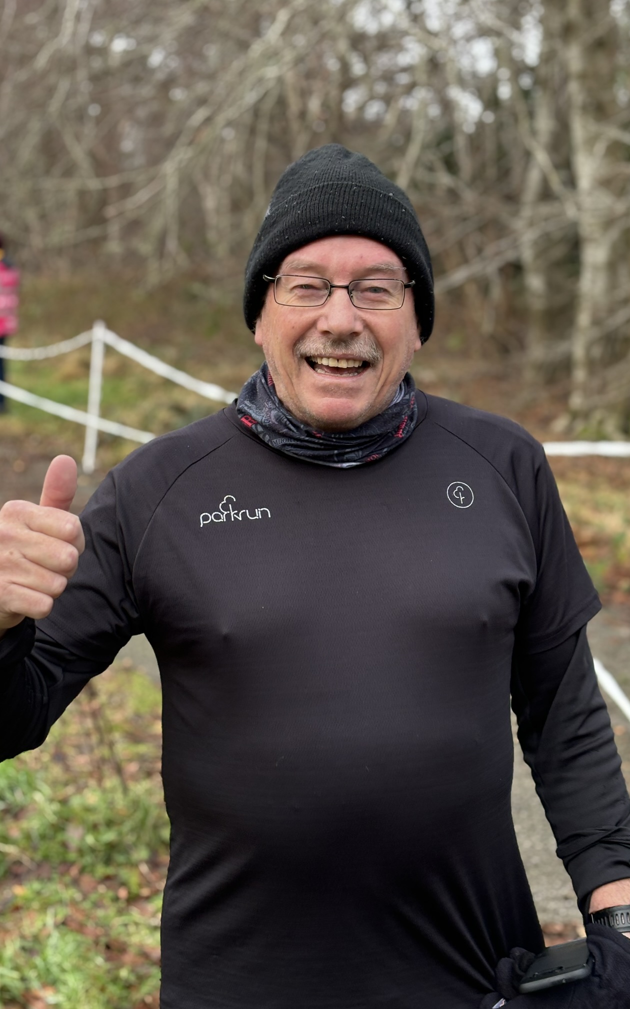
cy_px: 504
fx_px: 1538
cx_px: 312
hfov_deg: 23.1
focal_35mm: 56
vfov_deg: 36.3
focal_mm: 5.96
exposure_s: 1/88
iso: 50
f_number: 1.6
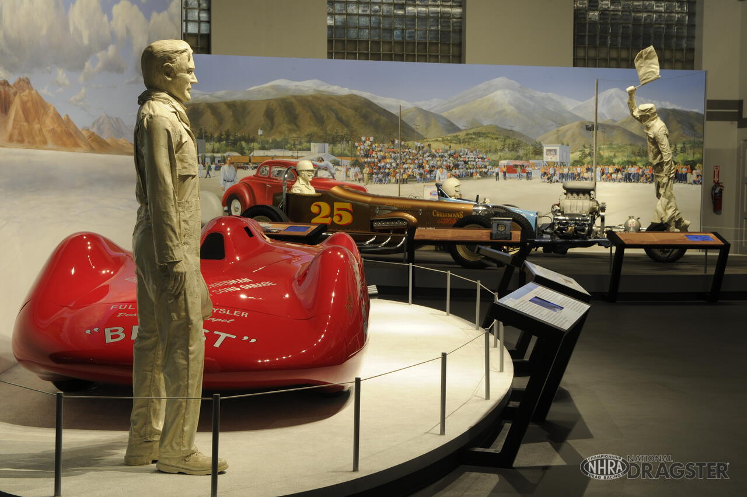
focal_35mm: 62
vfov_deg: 21.9
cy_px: 248
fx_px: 1286
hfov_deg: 32.4
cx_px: 374
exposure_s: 1/3
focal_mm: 62
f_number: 11
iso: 800
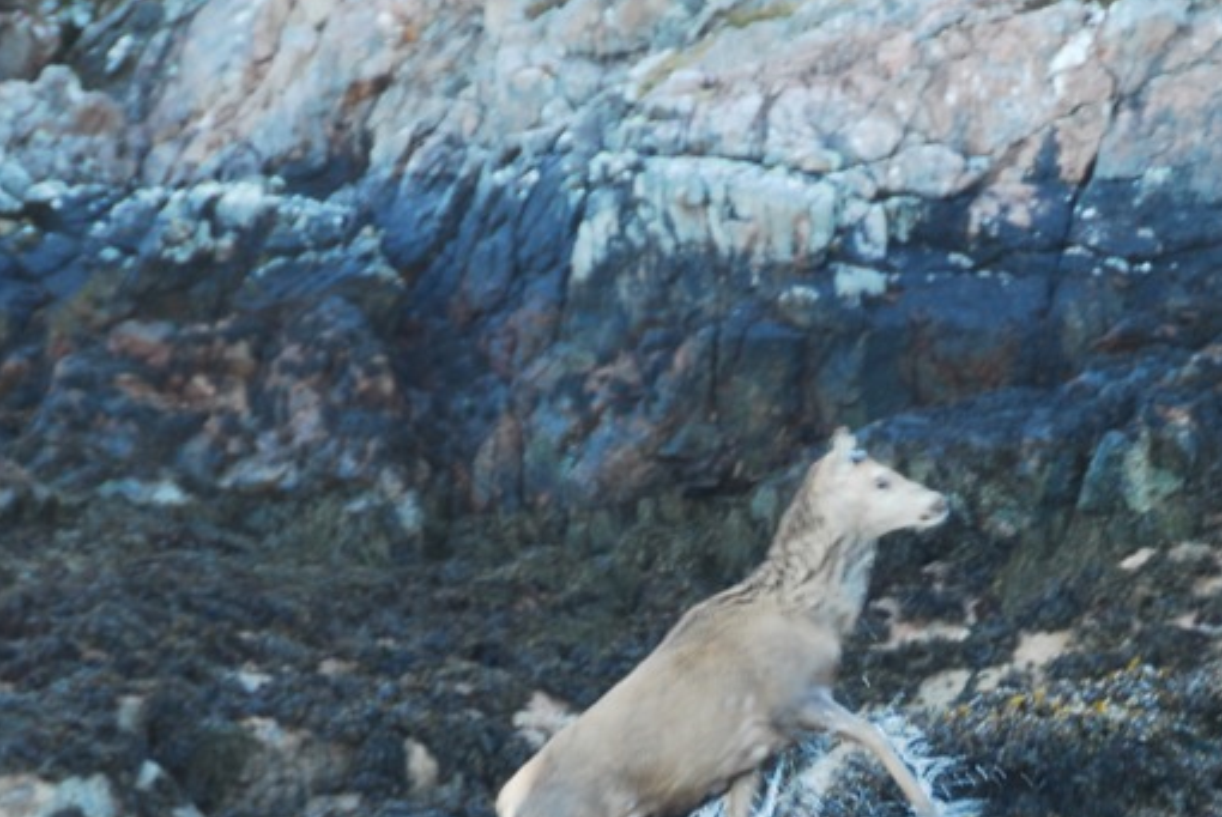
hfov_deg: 6.1
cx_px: 867
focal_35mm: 337
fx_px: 11449
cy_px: 785
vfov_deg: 4.1
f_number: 7.1
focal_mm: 112
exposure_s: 1/50
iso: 500
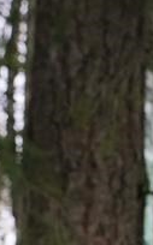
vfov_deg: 15.6
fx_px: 823
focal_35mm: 123
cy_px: 367
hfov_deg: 8.9
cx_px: 447
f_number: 5
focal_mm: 24
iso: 3200
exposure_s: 1/400
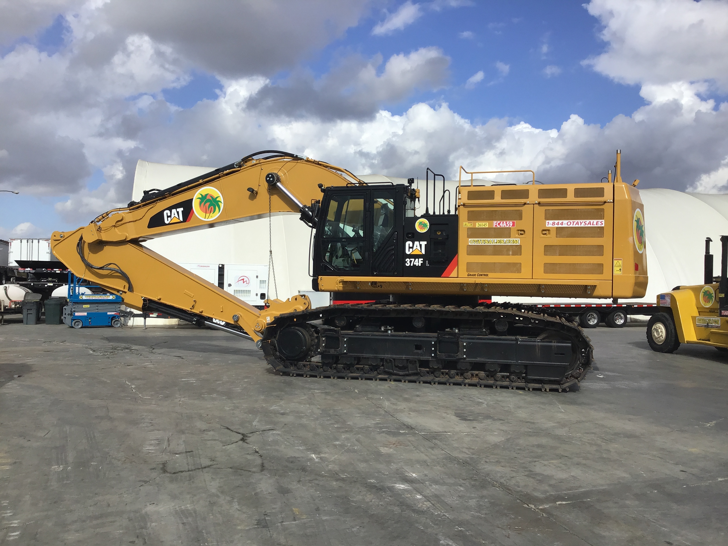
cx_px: 364
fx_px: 652
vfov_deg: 45.4
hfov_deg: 58.4
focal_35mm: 31
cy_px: 273
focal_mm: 3.3
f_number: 2.4
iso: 25
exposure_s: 1/2146
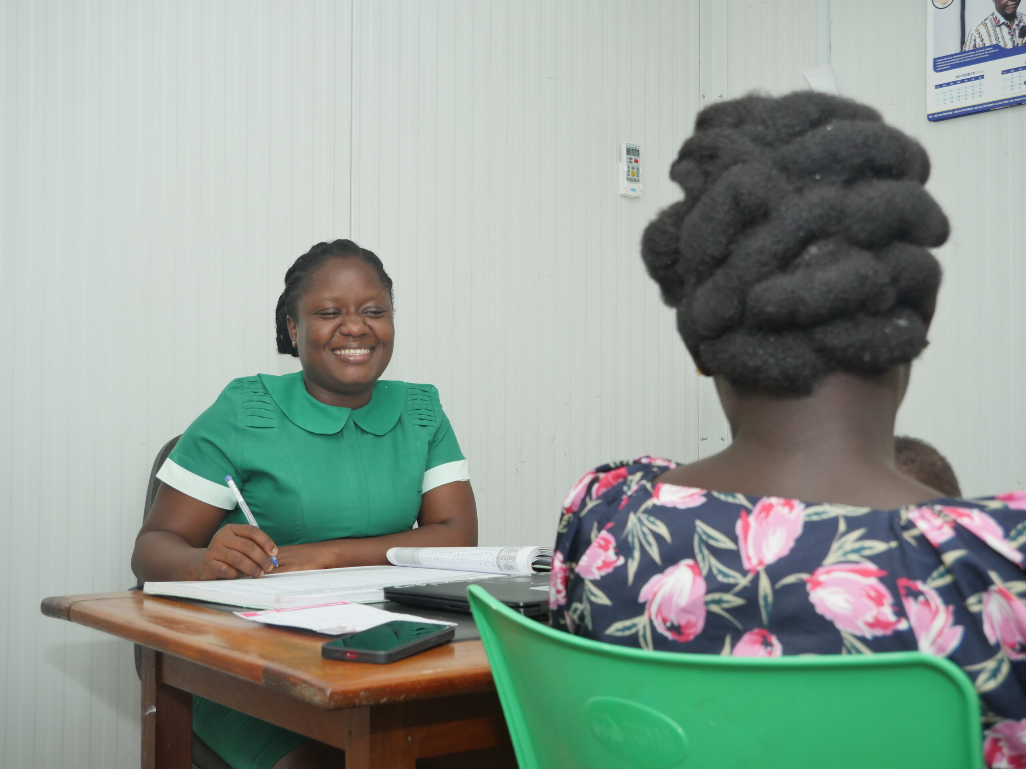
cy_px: 384
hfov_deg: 46.8
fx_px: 1186
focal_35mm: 40
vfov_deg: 36.0
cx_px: 513
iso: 400
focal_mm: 20
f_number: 5
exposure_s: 1/100
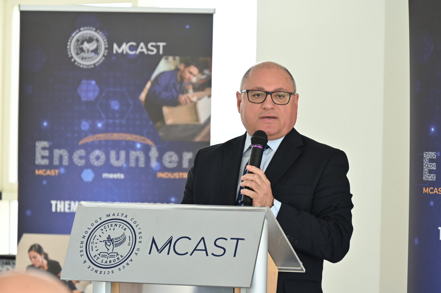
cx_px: 220
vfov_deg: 6.9
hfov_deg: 10.3
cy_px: 146
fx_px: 2448
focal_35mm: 200
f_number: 6.3
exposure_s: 1/250
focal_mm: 200
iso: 1100
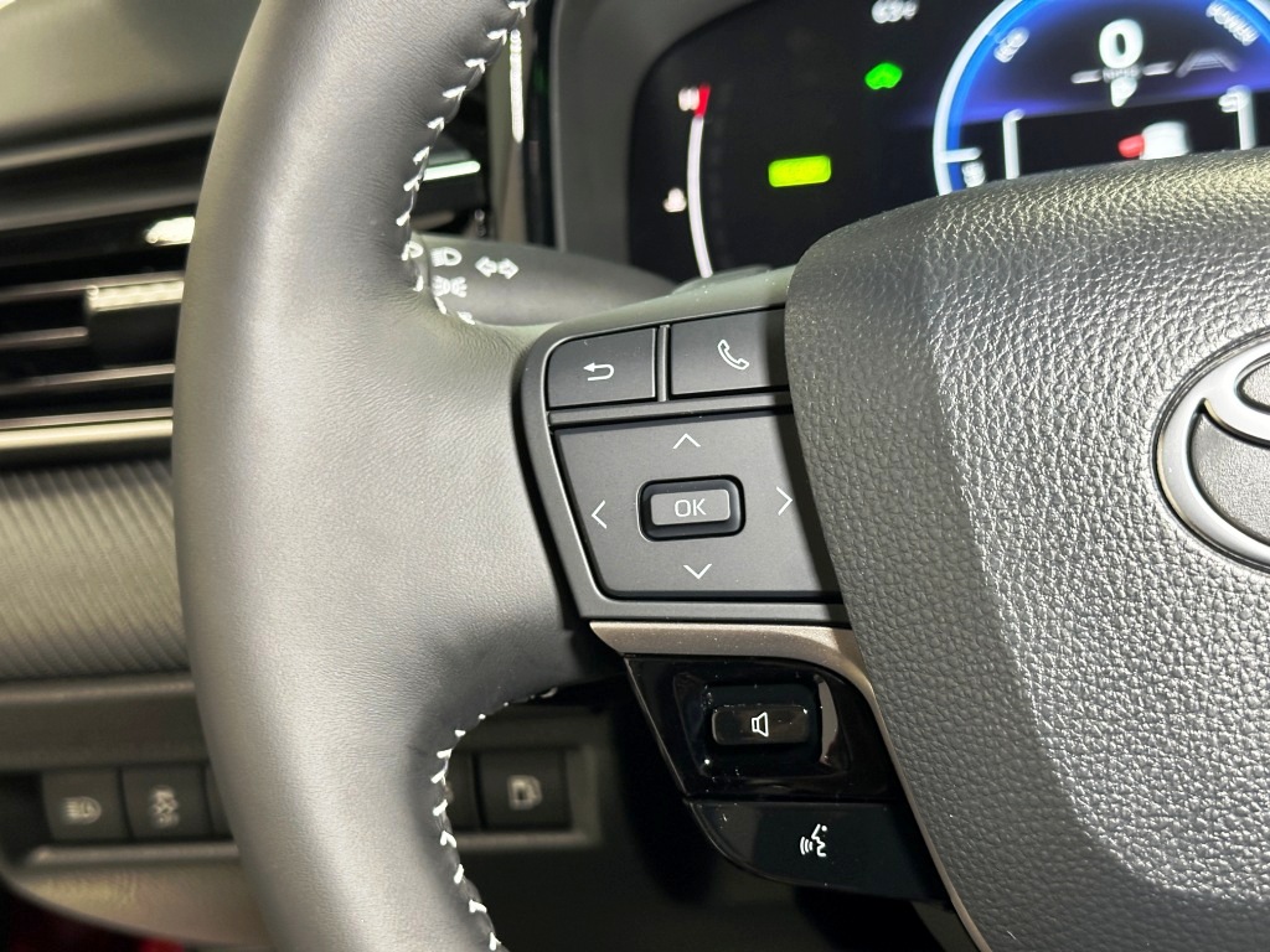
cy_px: 476
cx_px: 635
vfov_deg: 30.3
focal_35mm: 48
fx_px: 1761
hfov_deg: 39.7
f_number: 1.78
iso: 500
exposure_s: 1/30
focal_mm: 6.86
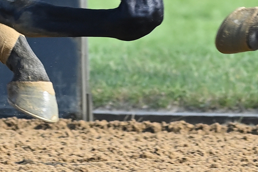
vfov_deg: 0.8
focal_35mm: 1748
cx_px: -74
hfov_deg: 1.2
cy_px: -256
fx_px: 12530
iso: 2000
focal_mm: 300
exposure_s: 1/1600
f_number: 7.1
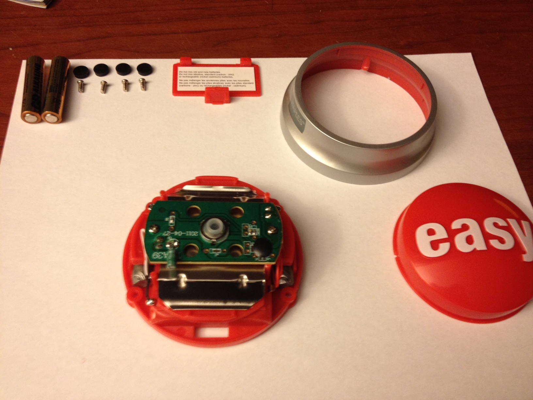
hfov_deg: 52.6
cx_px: 266
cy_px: 200
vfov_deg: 40.7
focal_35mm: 35
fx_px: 539
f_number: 2.4
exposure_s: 1/20
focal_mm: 4.28
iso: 125
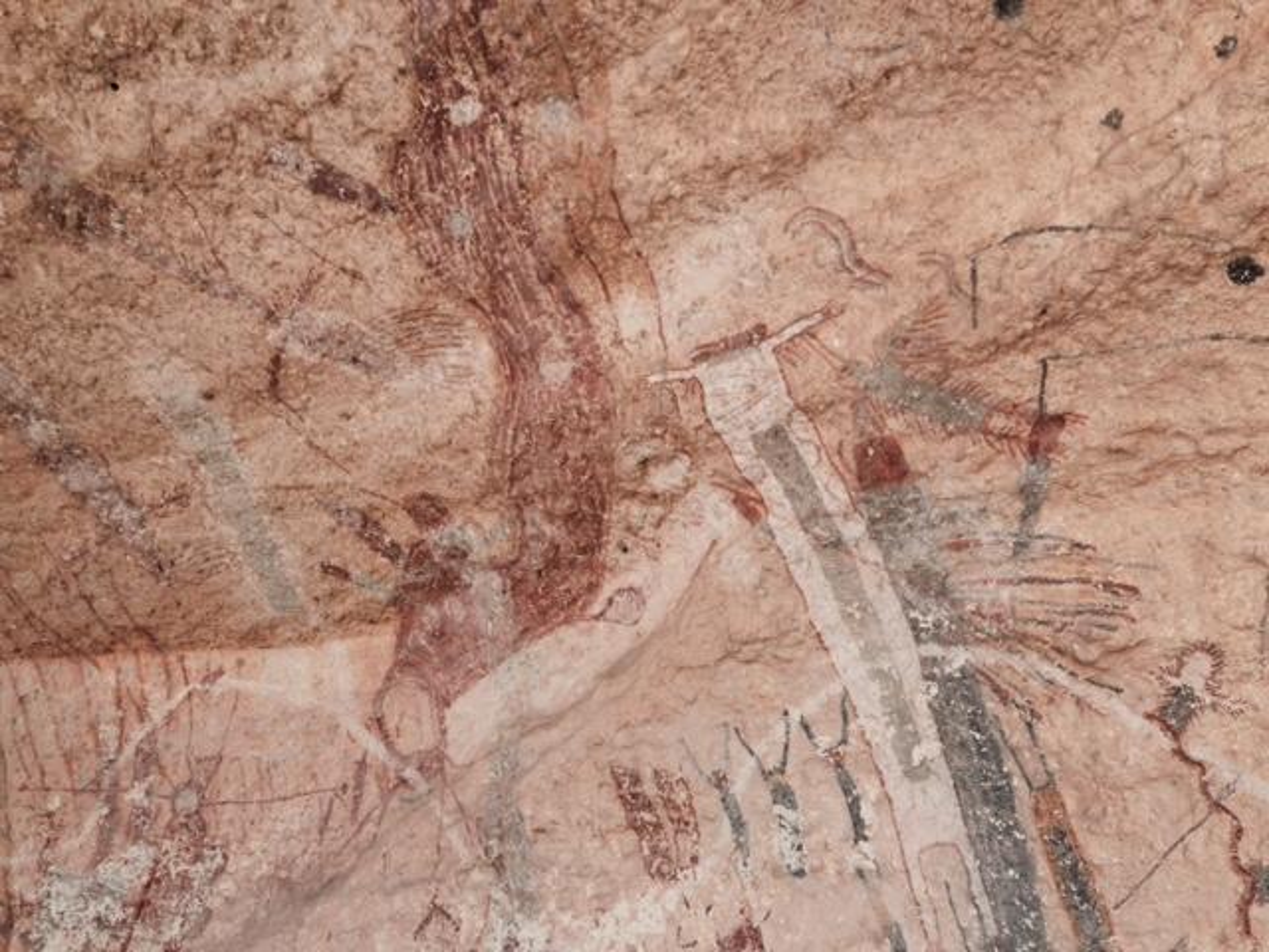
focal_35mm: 33
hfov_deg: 55.4
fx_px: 1210
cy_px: 476
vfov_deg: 42.9
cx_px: 634
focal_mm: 4.12
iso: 50
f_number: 2.4
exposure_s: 1/282
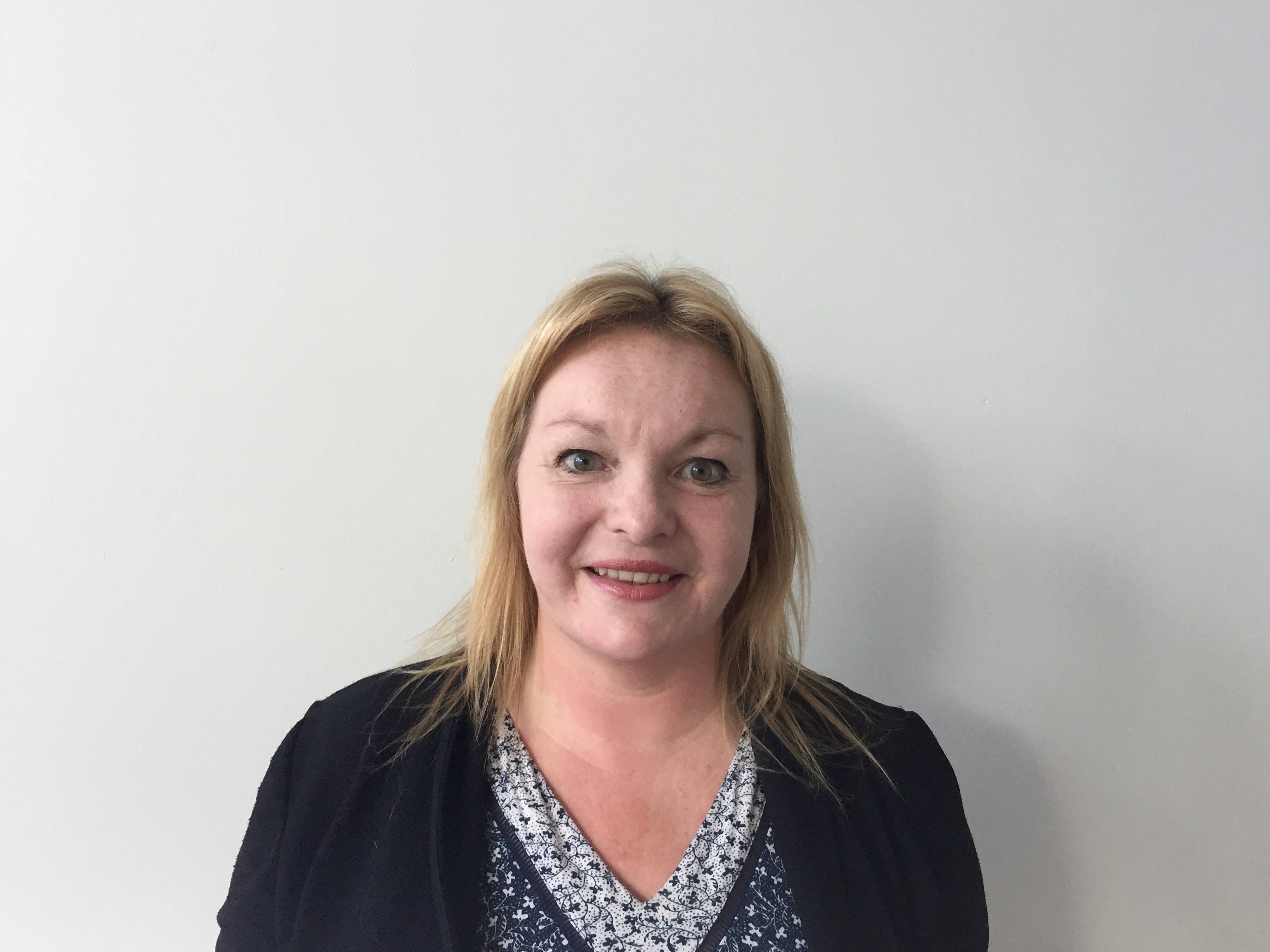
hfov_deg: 56.8
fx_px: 1174
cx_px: 650
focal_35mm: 32
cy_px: 471
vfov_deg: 44.2
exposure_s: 1/33
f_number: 2.2
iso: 50
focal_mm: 4.15
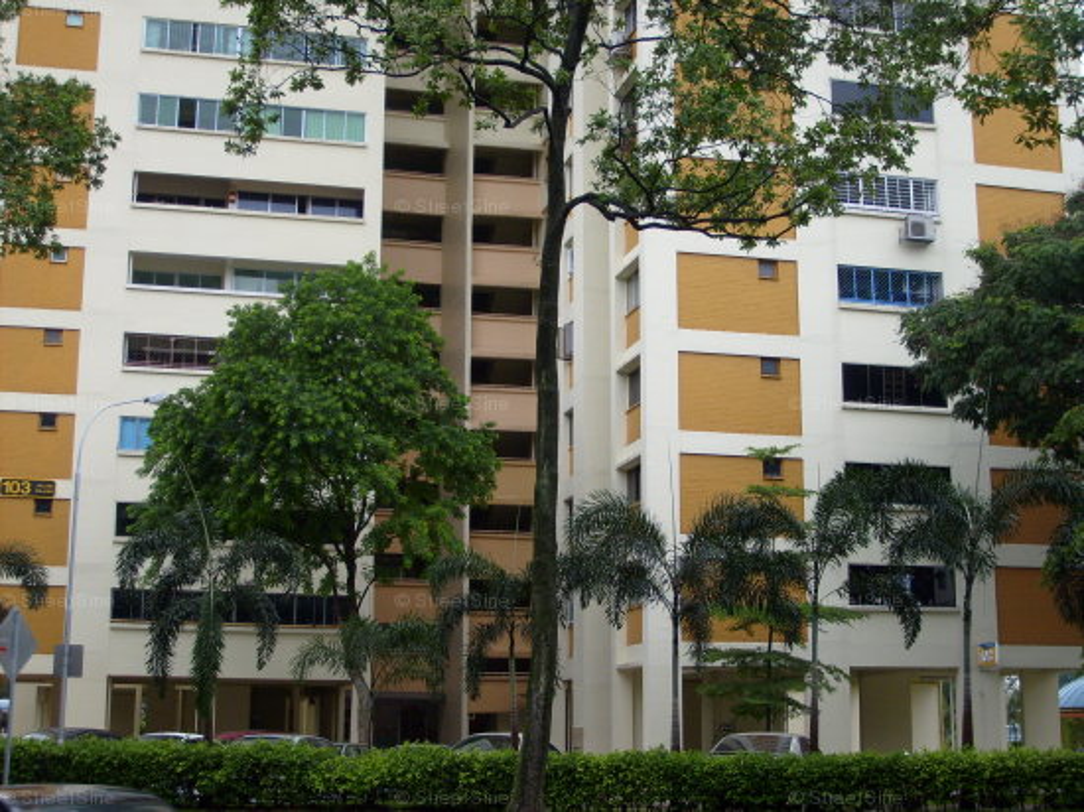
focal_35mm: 52
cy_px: 406
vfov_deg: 28.0
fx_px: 1628
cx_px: 542
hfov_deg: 36.8
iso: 80
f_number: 3.3
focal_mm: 8.7
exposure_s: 1/125
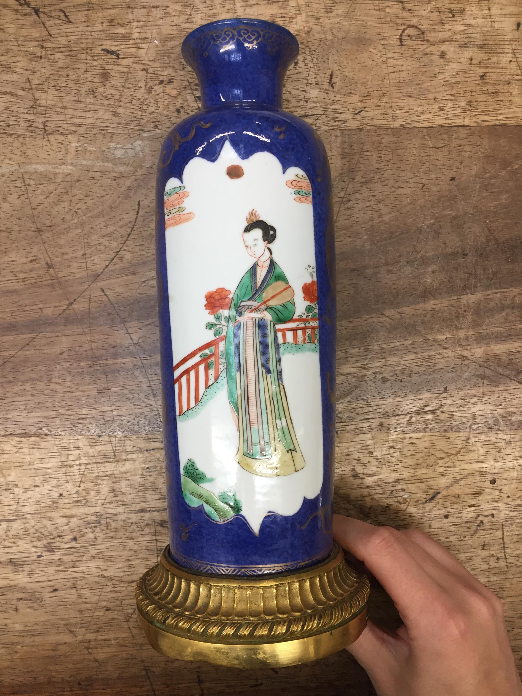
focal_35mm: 29
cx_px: 261
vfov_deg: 61.7
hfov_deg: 48.2
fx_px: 583
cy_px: 348
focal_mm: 4.15
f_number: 2.2
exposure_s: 1/33
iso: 40
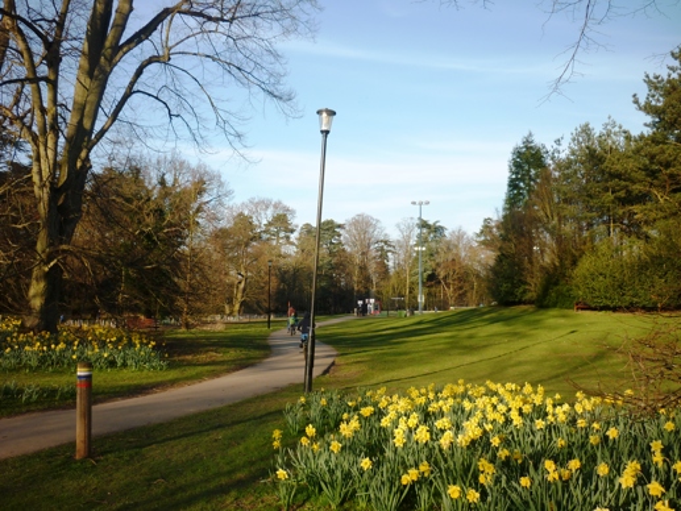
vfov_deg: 43.0
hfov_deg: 55.3
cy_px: 256
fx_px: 649
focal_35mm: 33
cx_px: 340
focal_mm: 5.5
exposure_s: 1/500
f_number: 2.8
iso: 80
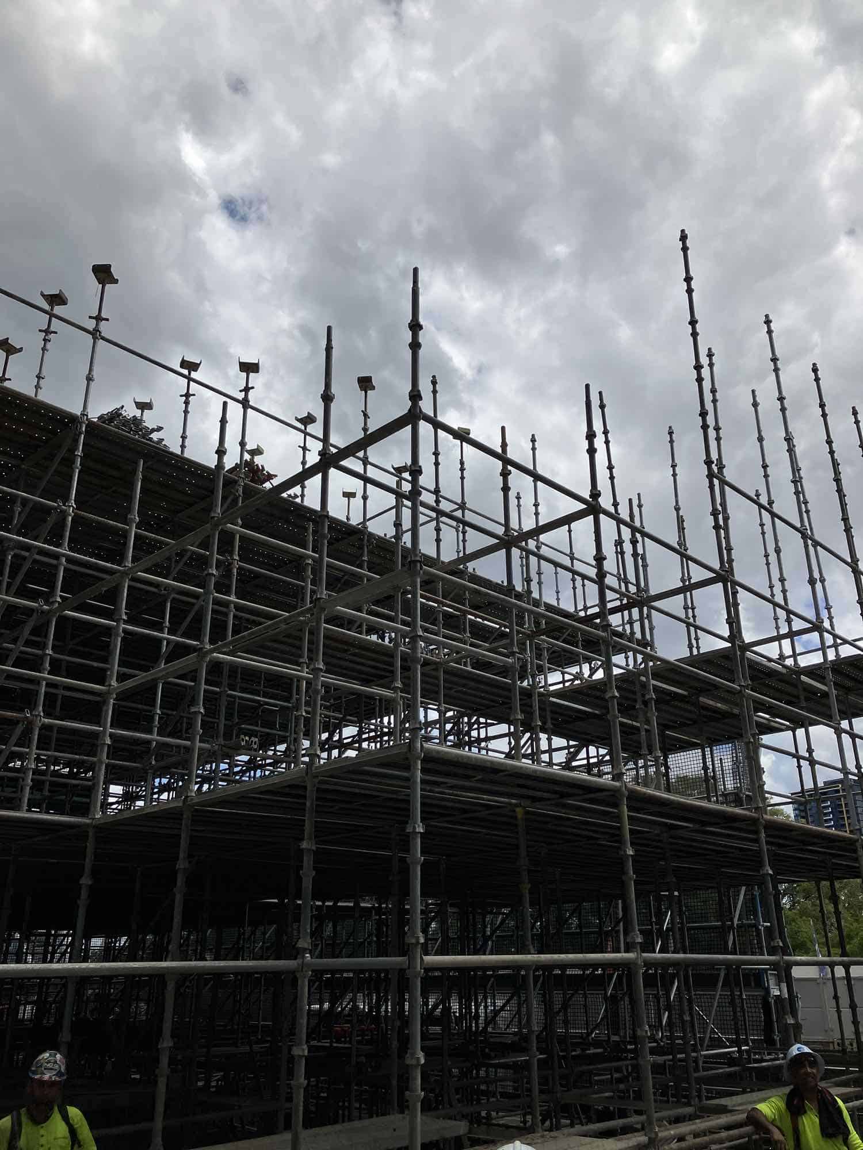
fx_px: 931
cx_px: 432
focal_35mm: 28
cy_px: 575
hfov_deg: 49.7
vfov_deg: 63.4
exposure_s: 1/4049
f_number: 1.8
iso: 32
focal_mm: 3.99
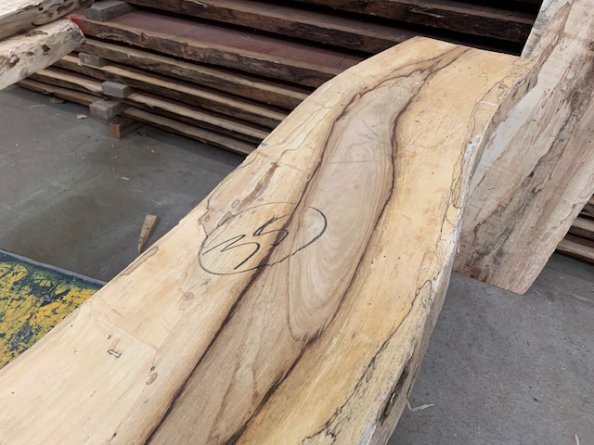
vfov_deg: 53.1
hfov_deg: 67.3
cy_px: 222
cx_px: 297
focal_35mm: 26
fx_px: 446
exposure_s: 1/60
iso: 200
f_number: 1.8
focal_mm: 4.25
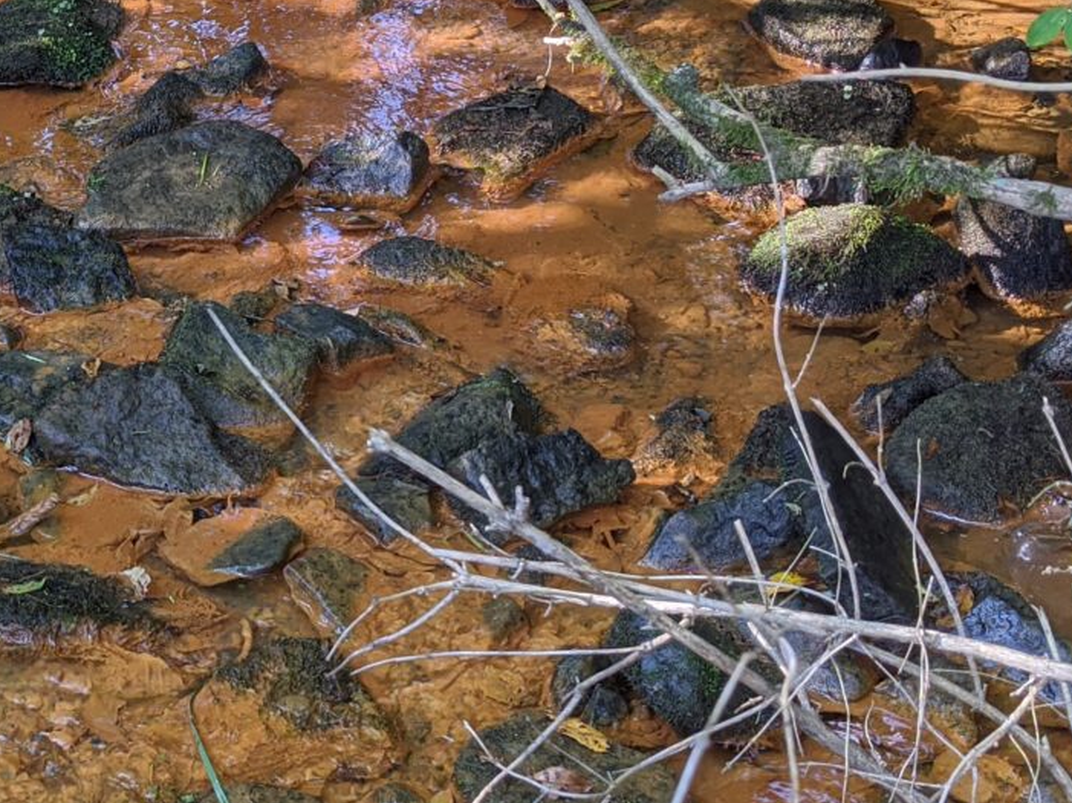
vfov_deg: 19.9
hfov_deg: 24.8
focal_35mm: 74
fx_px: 2290
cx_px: -55
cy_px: 460
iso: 39
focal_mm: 4.38
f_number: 1.73
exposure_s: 1/165
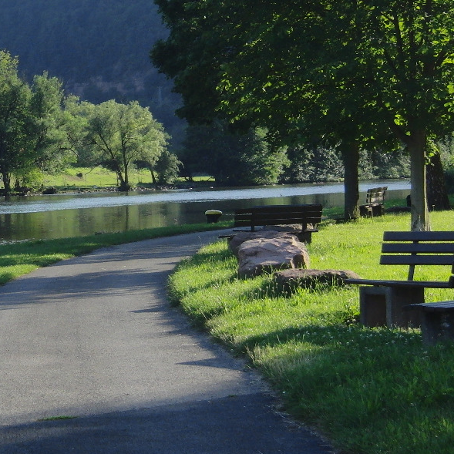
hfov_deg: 14.1
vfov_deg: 14.4
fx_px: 1795
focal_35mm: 121
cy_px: 157
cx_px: -53
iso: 100
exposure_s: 1/500
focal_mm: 9.8
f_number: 4.2
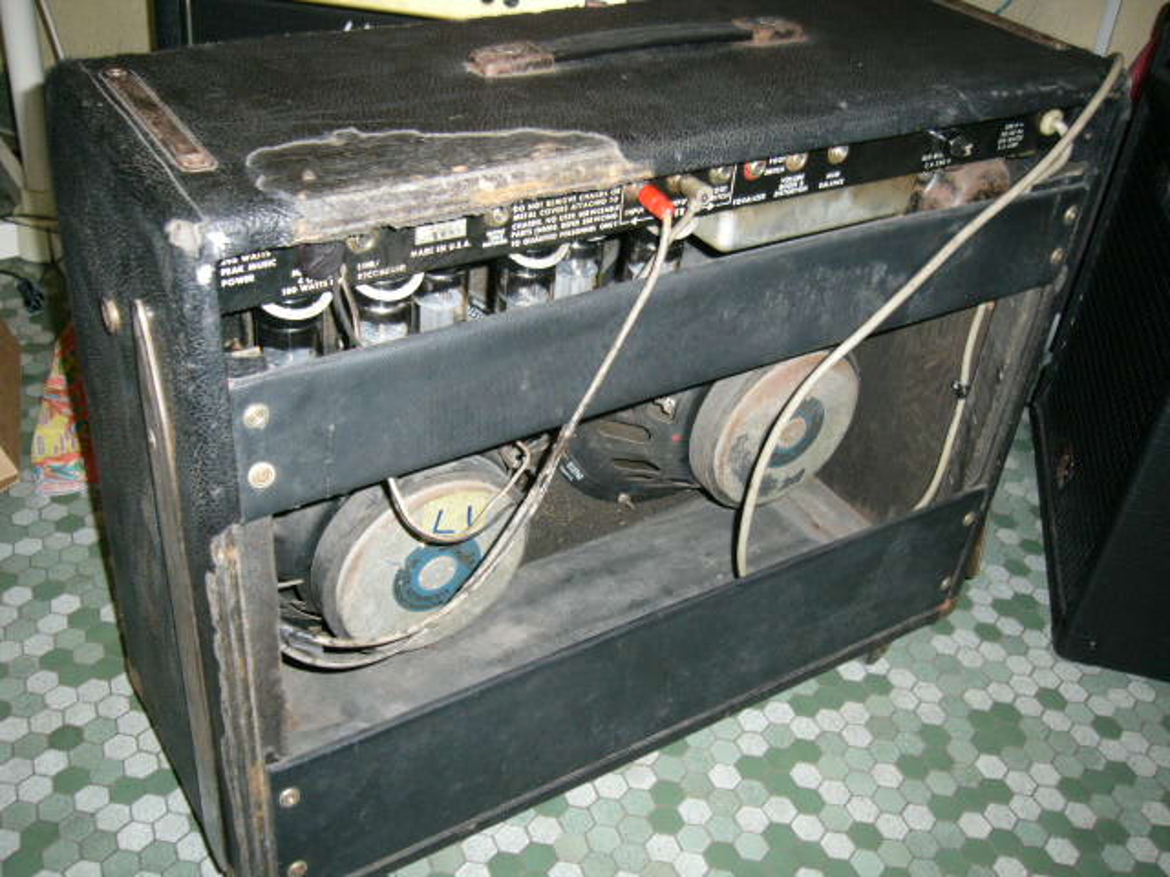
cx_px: 585
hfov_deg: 52.6
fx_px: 1183
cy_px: 438
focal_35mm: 35
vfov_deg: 40.7
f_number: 2.8
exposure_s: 1/8
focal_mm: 5.8
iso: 100
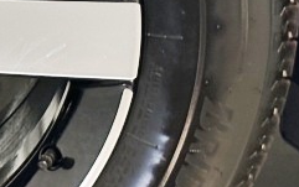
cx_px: -220
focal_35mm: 216
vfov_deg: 6.1
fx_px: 1761
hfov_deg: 9.3
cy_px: 4
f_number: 1.78
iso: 500
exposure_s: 1/30
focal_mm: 6.86
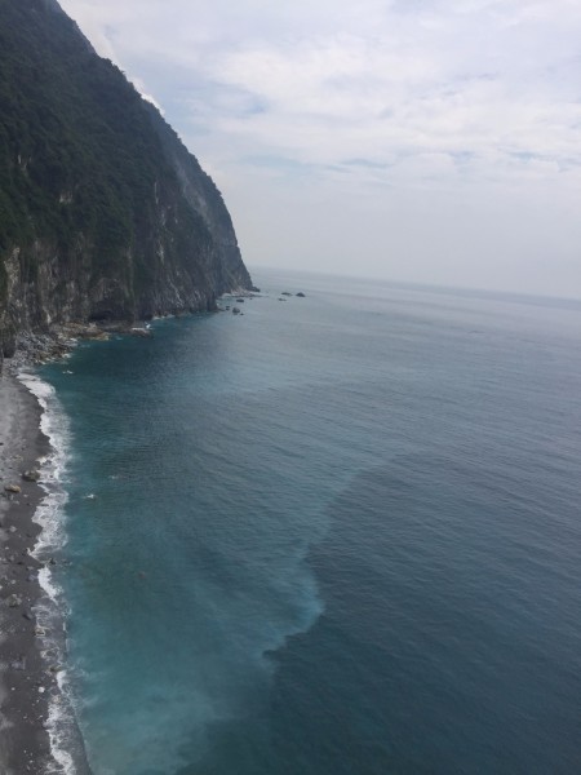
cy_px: 388
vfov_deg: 61.7
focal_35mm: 29
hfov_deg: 48.2
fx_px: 649
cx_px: 290
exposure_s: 1/3300
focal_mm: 4.15
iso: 32
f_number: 2.2
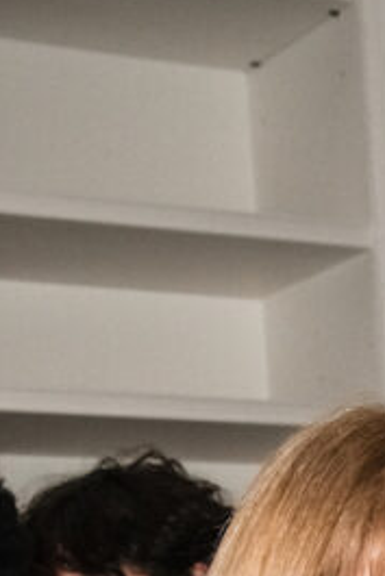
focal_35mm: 139
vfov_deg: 12.8
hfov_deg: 9.6
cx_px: 607
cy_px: 1169
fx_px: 2227
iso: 2500
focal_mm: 32
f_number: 8
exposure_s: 1/250
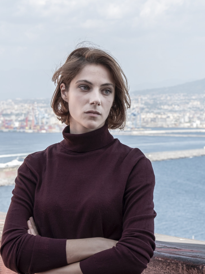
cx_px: 179
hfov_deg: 13.5
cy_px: 138
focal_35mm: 109
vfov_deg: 18.0
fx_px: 861
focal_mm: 50
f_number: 8
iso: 200
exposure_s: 1/125
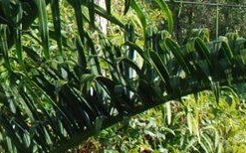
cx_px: -140
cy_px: -24
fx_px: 1461
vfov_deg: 6.0
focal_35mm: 218
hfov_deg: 9.3
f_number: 5.6
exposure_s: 1/125
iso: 125
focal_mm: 22
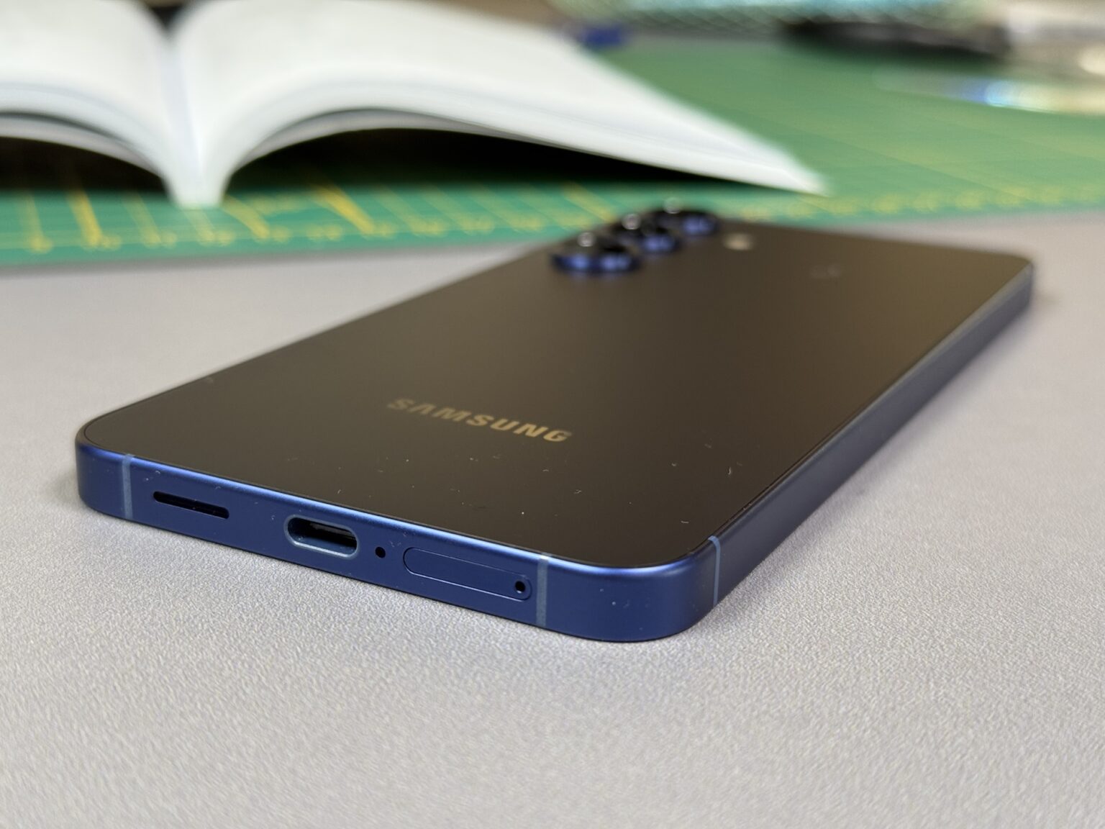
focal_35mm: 48
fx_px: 1532
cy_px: 414
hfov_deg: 39.7
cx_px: 552
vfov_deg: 30.3
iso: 80
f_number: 1.78
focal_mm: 6.76
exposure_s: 1/70
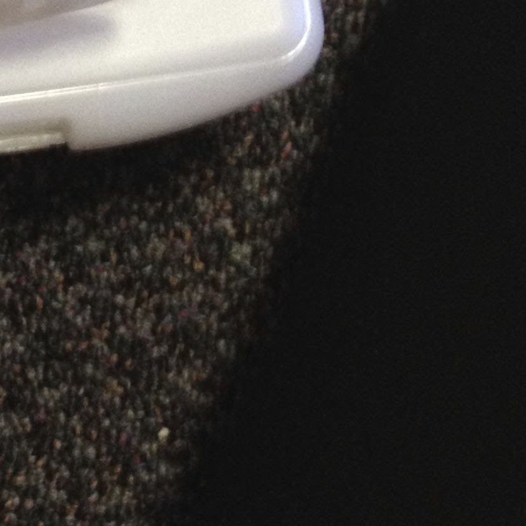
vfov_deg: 13.7
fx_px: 2097
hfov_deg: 13.6
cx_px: -224
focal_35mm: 122
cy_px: -192
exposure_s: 1/20
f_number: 2.4
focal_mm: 4.28
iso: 200
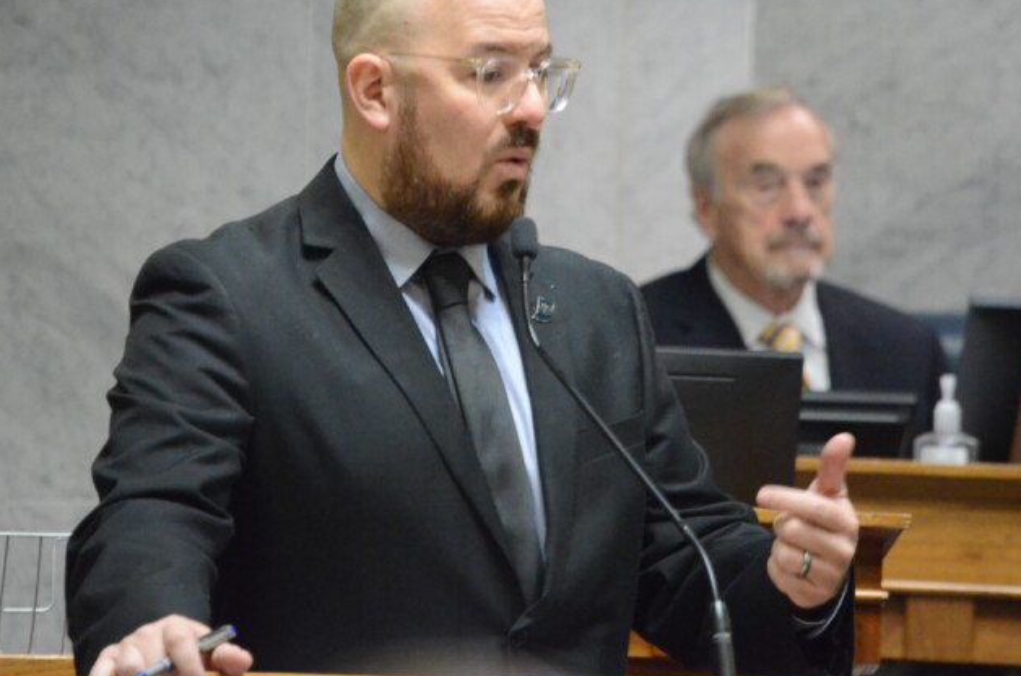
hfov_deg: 5.4
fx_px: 10812
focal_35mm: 382
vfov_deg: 3.6
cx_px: 460
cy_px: 266
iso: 6400
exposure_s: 1/50
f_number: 5.6
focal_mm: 200
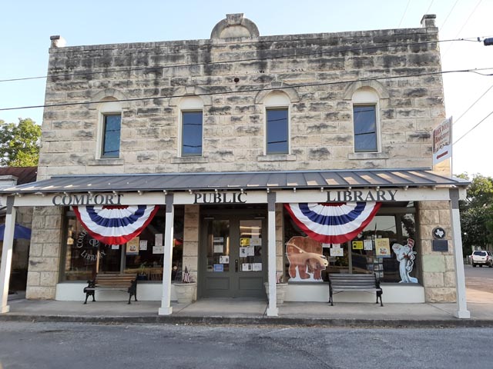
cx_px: 246
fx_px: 370
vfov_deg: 53.1
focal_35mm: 26
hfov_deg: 67.3
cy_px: 184
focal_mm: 3.93
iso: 40
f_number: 1.7
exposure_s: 1/388
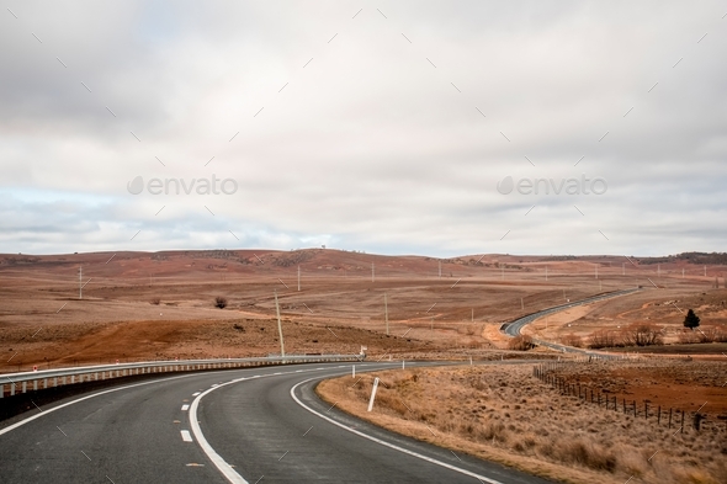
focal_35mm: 60
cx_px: 364
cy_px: 242
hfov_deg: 33.4
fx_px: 1211
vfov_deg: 22.6
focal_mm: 40
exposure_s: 1/250
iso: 160
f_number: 5.6
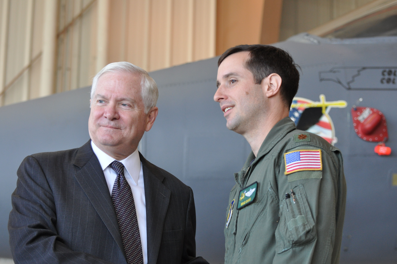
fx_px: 1156
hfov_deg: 19.5
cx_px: 198
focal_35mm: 105
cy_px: 132
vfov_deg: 13.0
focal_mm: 70
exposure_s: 1/250
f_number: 4.5
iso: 800
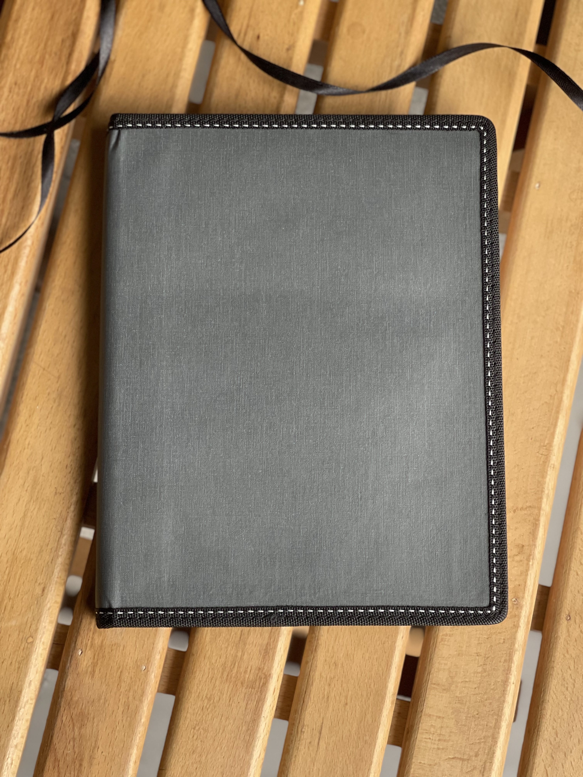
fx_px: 1437
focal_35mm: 64
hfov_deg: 22.9
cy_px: 388
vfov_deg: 30.3
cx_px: 292
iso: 125
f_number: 2.2
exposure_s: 1/121
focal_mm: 7.5
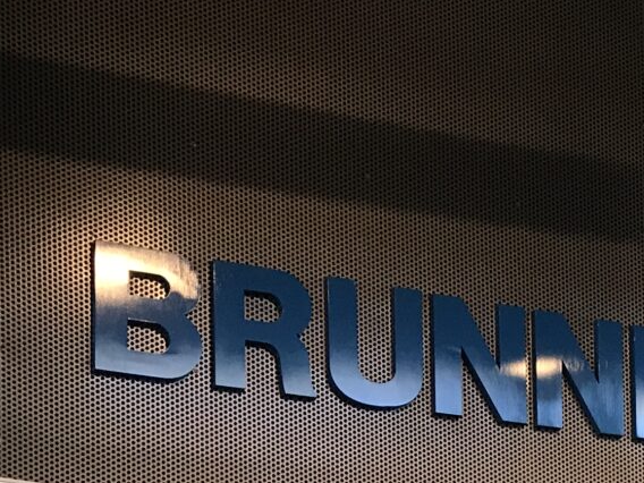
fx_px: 1879
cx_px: 834
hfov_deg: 18.2
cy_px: 832
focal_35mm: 101
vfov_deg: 13.4
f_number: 1.8
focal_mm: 3.99
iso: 40
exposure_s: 1/20
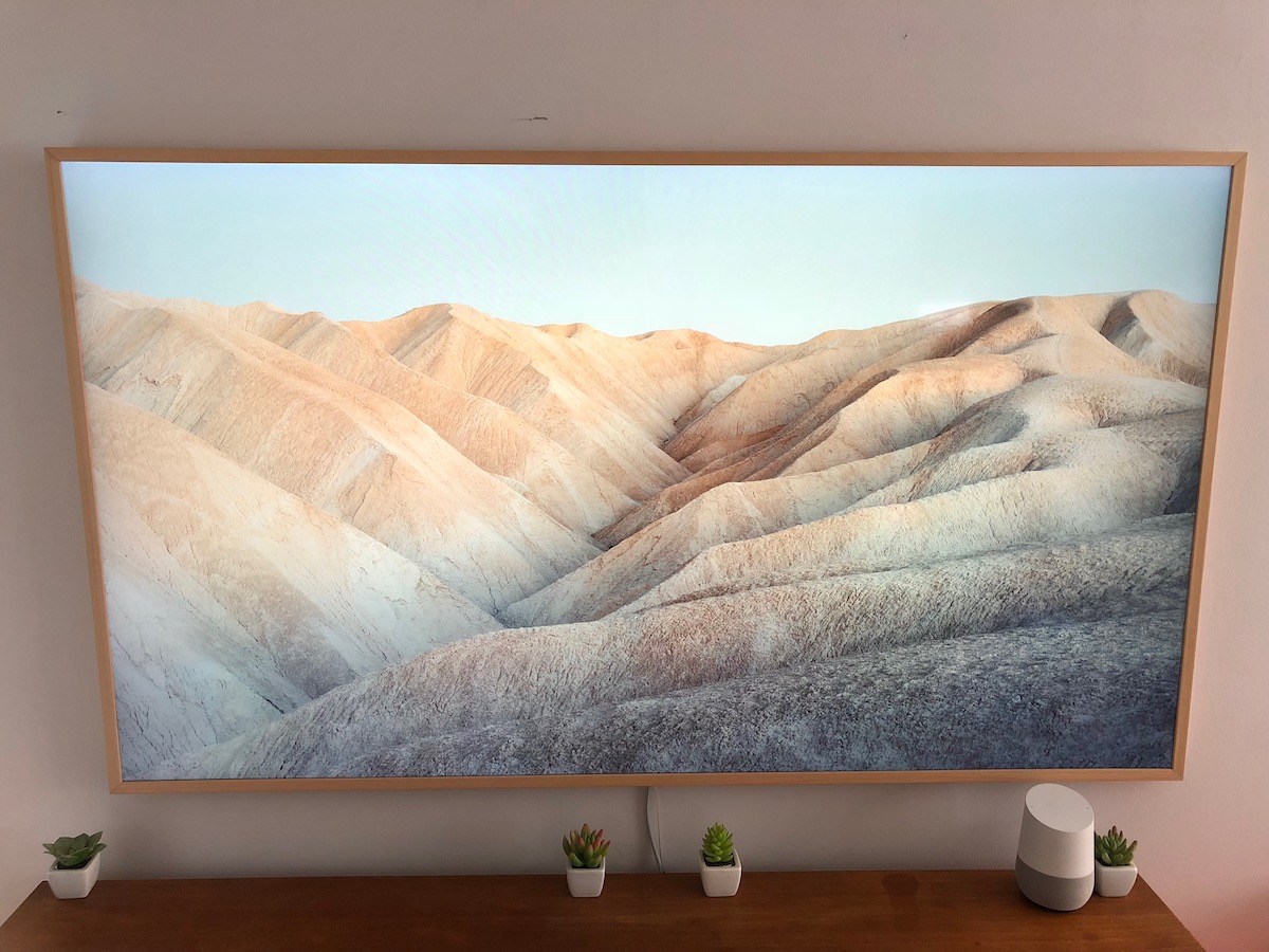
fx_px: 1063
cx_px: 634
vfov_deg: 48.2
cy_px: 476
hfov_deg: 61.7
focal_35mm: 29
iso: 32
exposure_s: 1/30
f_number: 1.8
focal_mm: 3.99
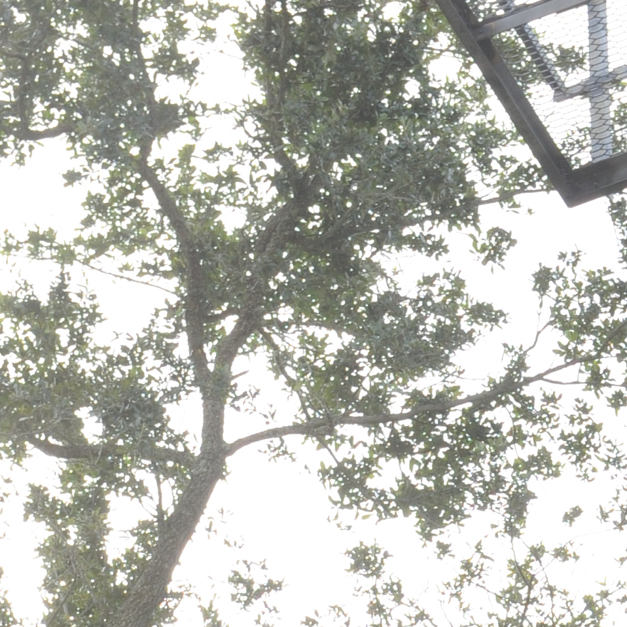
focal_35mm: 249
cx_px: 840
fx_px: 5103
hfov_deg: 7.0
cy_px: 1071
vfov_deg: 6.9
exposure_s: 1/250
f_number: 11
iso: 800
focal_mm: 66
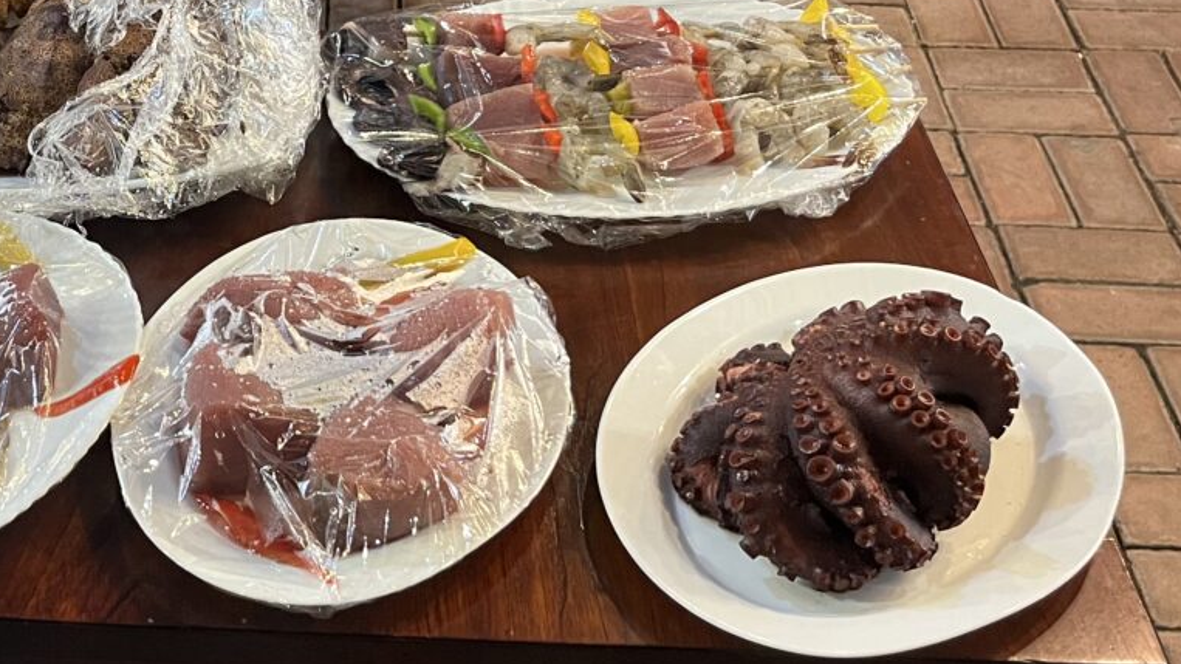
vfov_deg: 21.0
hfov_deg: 34.6
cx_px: 119
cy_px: 228
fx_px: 1785
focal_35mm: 57
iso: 400
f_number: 1.6
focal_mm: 5.1
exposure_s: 1/60
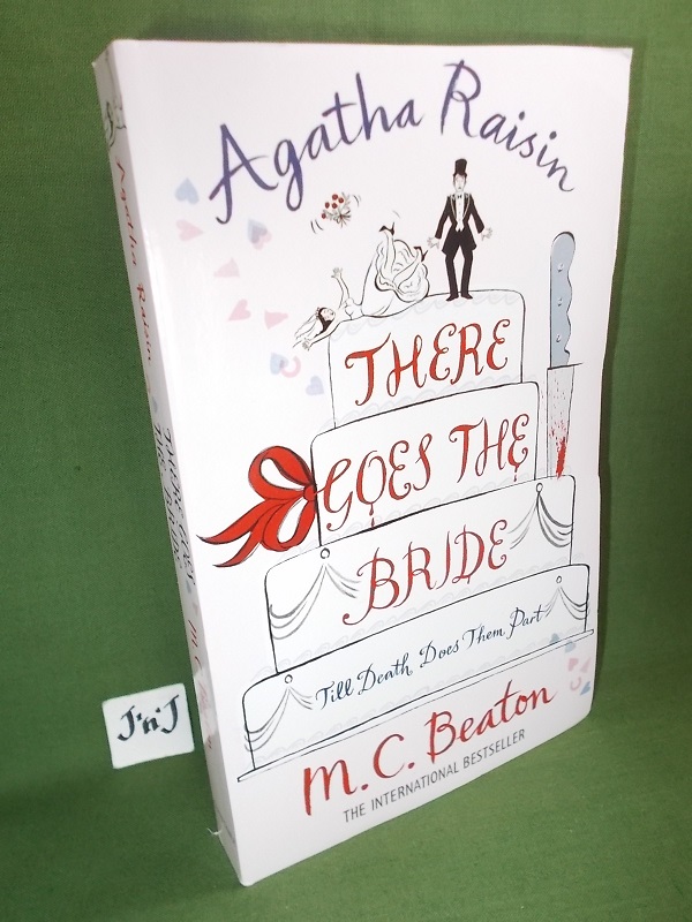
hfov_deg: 46.8
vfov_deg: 60.0
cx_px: 346
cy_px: 461
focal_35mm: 30
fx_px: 800
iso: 200
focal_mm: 5.3
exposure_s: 1/25
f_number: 3.4
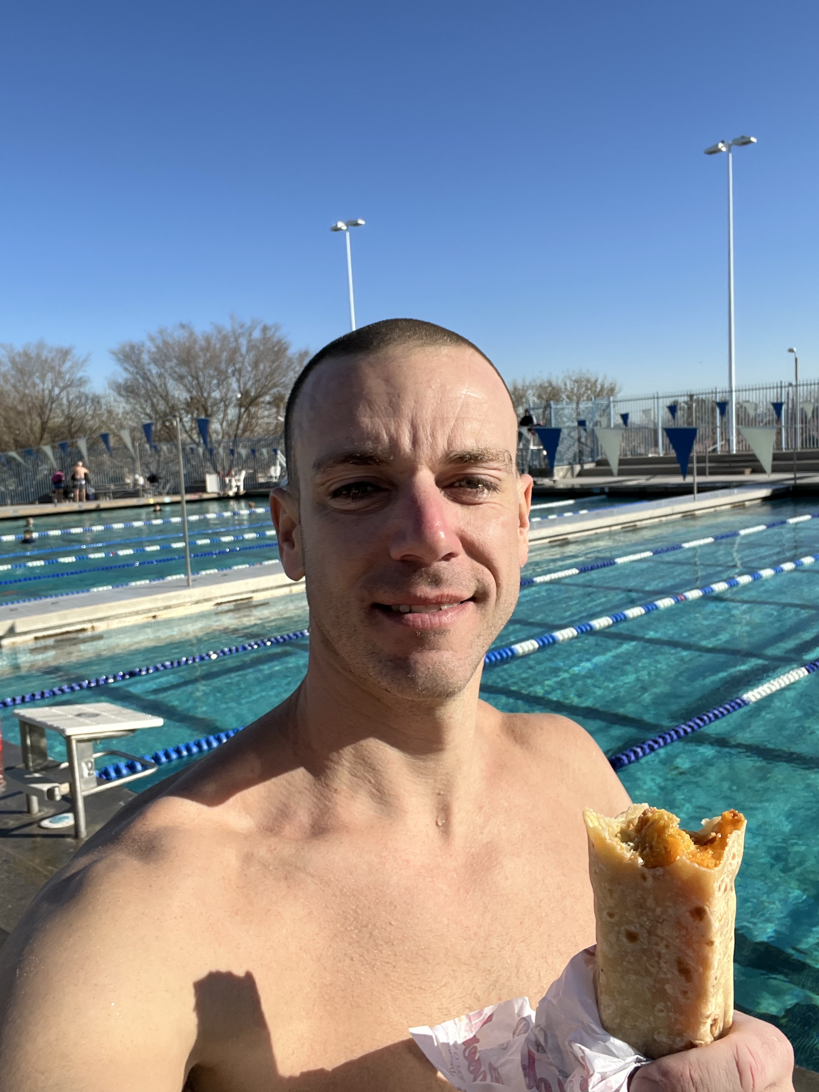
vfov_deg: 60.0
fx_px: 946
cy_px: 546
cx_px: 410
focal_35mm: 30
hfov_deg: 46.8
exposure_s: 1/1125
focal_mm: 2.71
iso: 32
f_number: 2.2
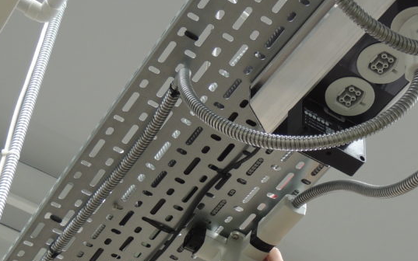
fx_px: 1083
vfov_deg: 13.6
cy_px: 240
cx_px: 342
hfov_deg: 21.5
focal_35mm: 95
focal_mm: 8.3
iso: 125
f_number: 3.5
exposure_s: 1/50
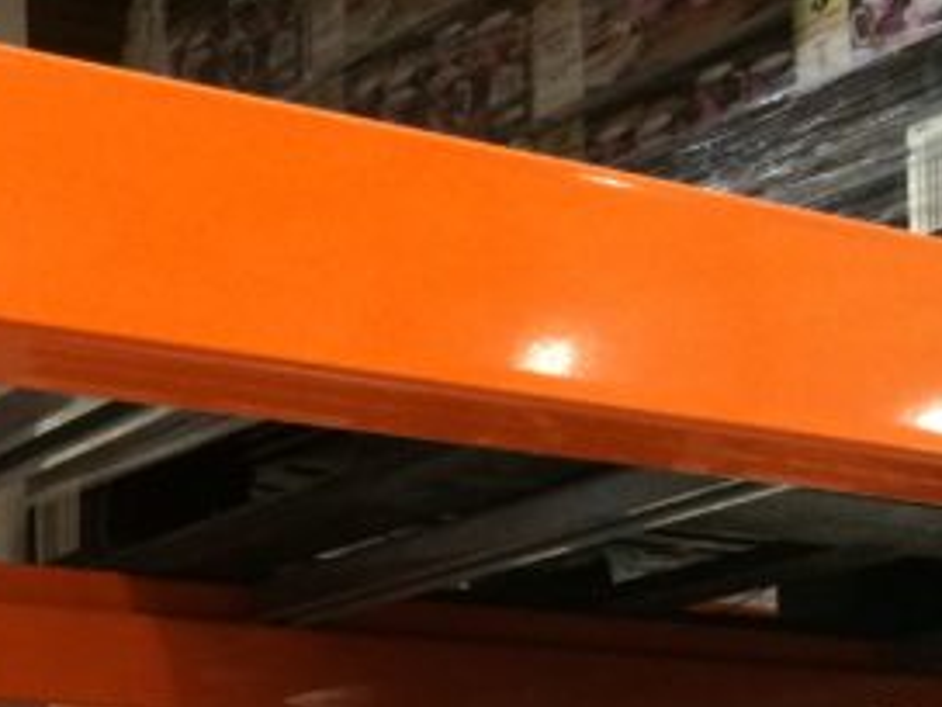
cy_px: 936
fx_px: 2231
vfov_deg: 16.9
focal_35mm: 82
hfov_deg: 21.3
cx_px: -326
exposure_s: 1/30
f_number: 2.2
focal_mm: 4.15
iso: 250
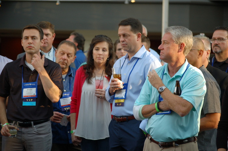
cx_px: 114
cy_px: 76
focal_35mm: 138
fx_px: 873
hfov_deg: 14.9
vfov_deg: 9.9
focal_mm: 92
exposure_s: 1/100
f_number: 4.5
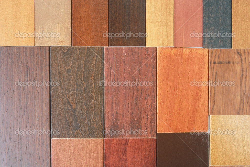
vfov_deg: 26.6
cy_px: 84
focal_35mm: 51
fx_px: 355
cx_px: 125
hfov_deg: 38.8
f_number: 14
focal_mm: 34
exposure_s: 1/100
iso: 100
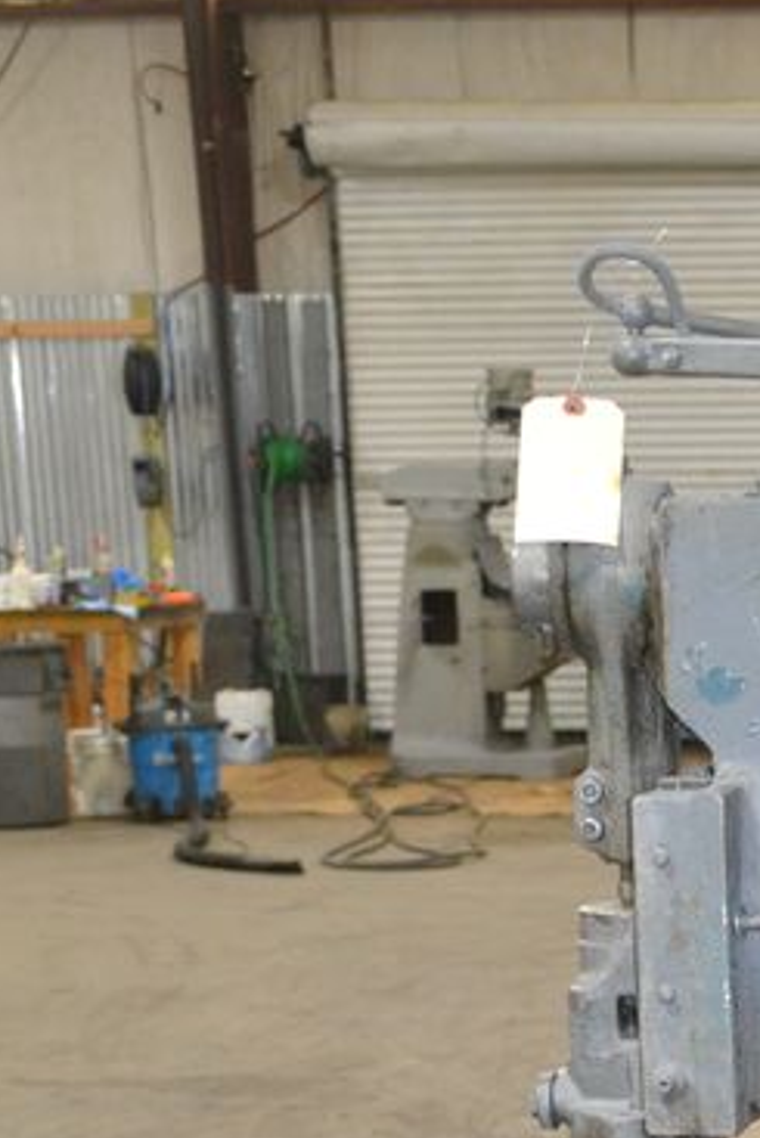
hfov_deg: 11.5
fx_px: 3575
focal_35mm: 113
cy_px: 1619
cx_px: 1255
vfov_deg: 16.7
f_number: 3.8
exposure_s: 1/60
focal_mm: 20
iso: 900
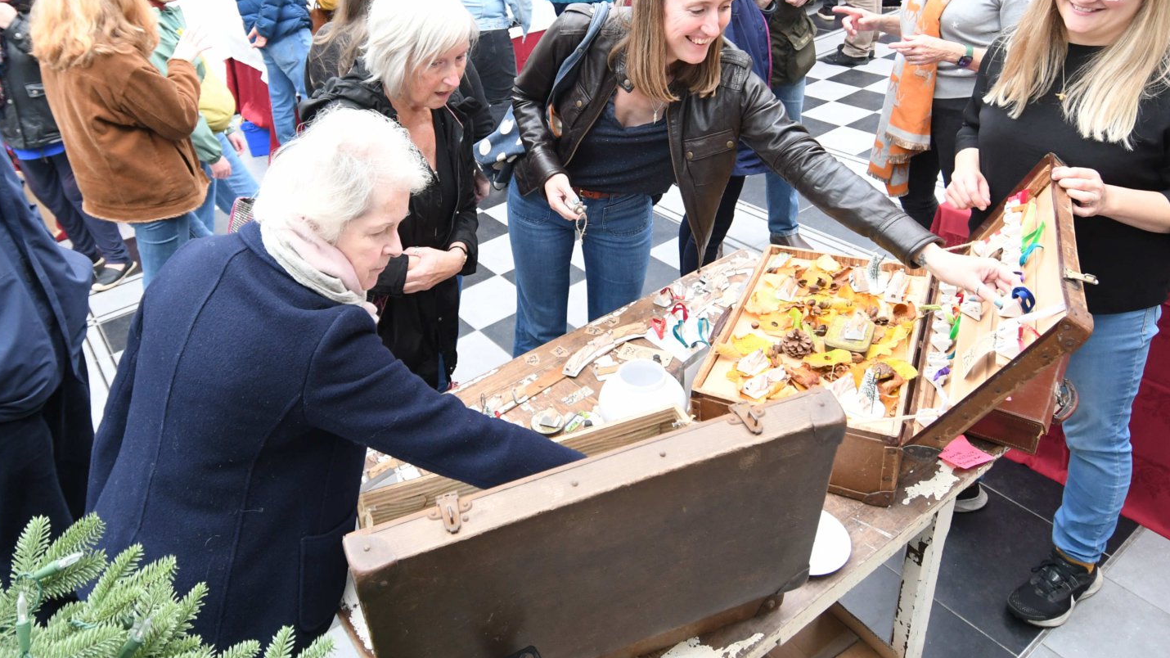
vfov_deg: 41.9
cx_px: 516
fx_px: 838
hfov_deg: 69.6
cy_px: 183
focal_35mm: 27
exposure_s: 1/125
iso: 1250
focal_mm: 12
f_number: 4
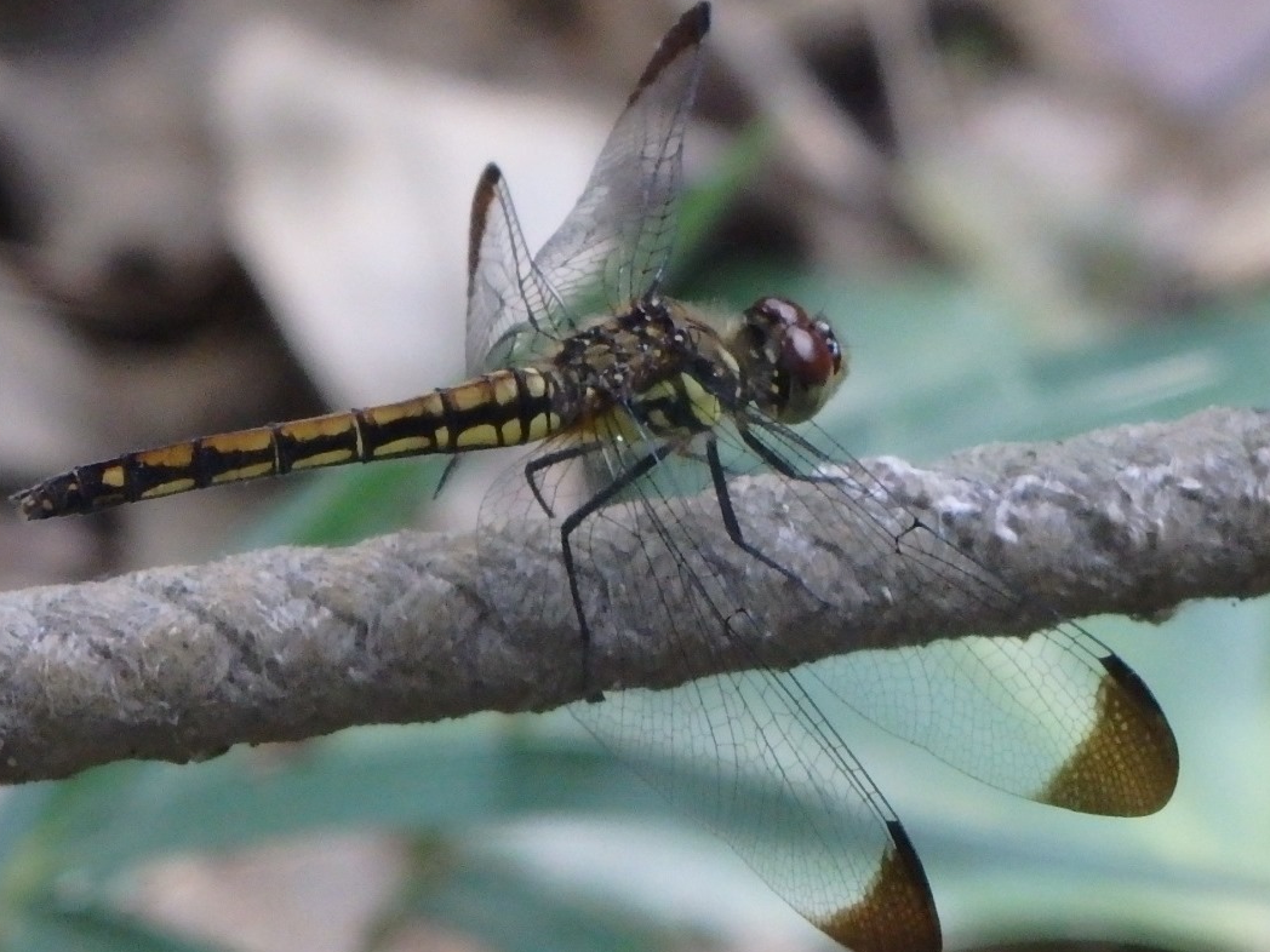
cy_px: 468
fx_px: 9796
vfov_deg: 5.6
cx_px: 593
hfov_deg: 7.4
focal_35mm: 267
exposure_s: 1/40
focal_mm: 40.2
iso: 800
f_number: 6.1
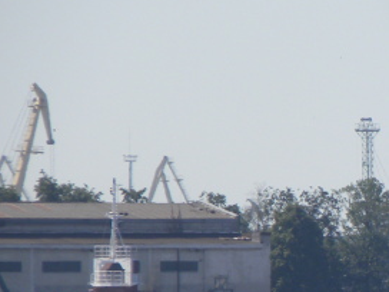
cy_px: 271
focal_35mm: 1413
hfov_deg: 1.4
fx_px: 15879
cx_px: 499
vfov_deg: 1.1
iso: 64
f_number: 5.6
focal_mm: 85.6
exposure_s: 1/378
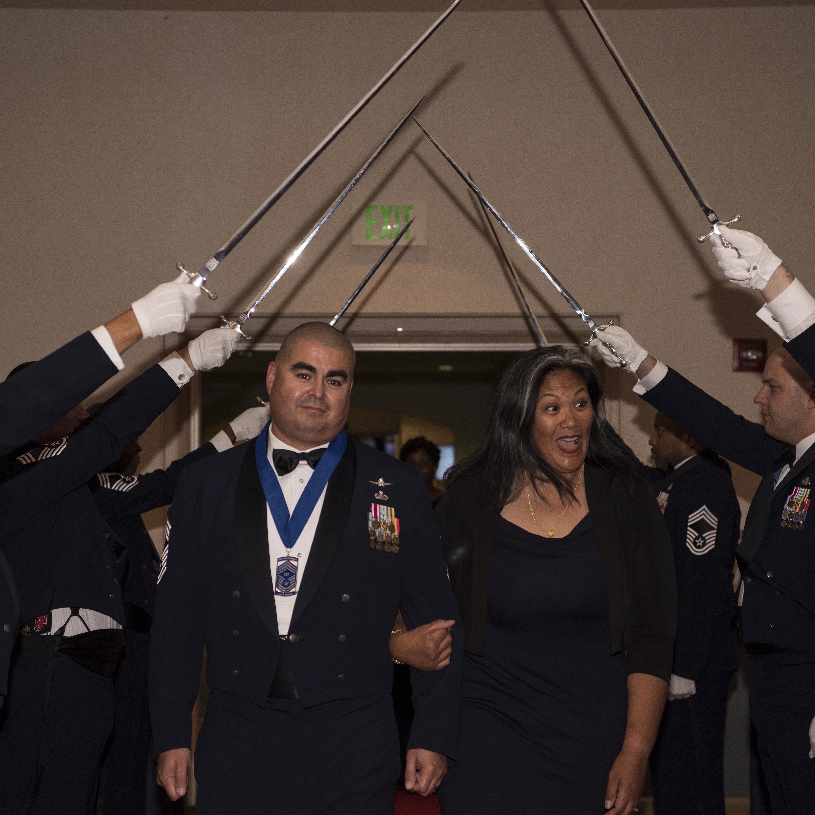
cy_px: 407
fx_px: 2397
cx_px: 368
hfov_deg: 19.3
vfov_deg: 19.3
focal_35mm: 90
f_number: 4
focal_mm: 70
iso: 640
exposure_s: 1/250
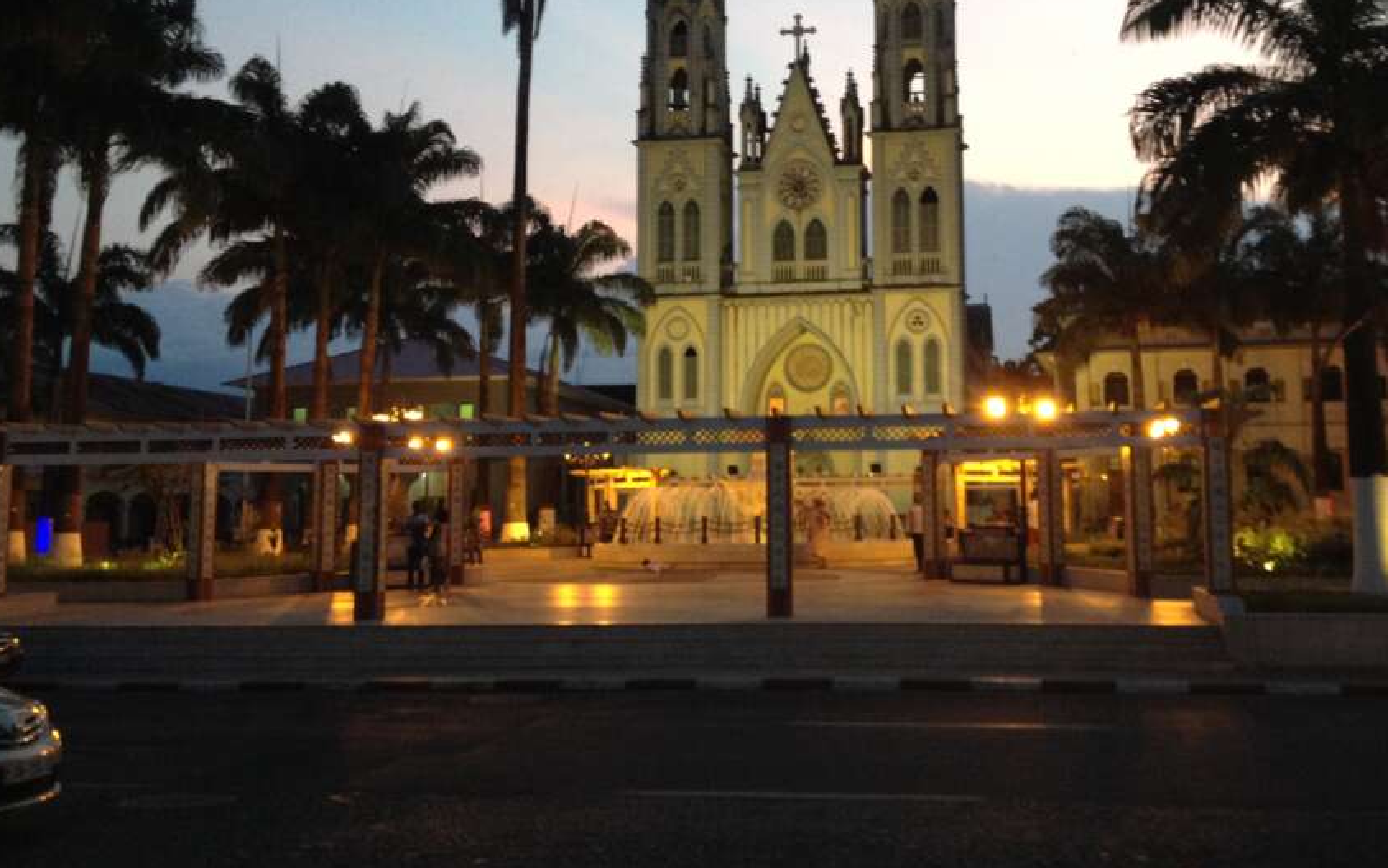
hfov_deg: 44.2
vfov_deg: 28.5
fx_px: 1703
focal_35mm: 45
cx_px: 822
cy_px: 306
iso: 160
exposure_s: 1/20
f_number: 2.4
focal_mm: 4.28
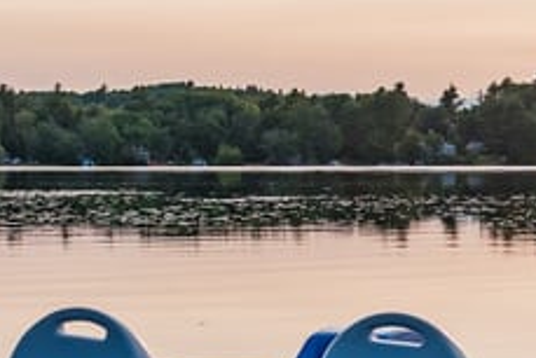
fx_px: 1698
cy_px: 484
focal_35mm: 114
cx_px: 547
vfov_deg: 11.7
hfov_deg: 17.5
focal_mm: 24
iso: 200
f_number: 16
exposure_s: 1/500
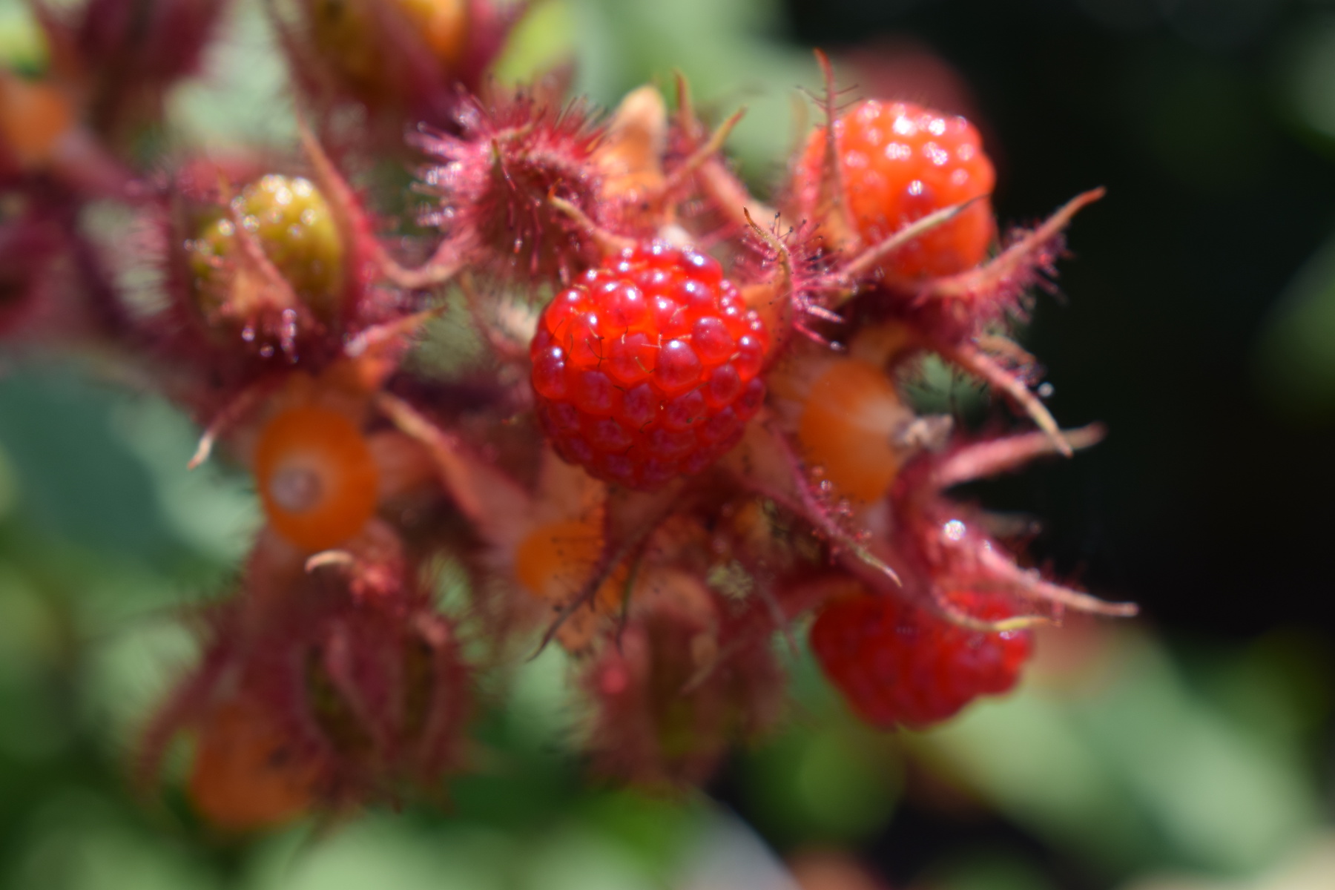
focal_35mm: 82
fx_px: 3059
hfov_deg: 24.6
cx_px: 668
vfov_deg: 16.6
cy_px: 445
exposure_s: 1/250
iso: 200
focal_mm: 55
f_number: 8
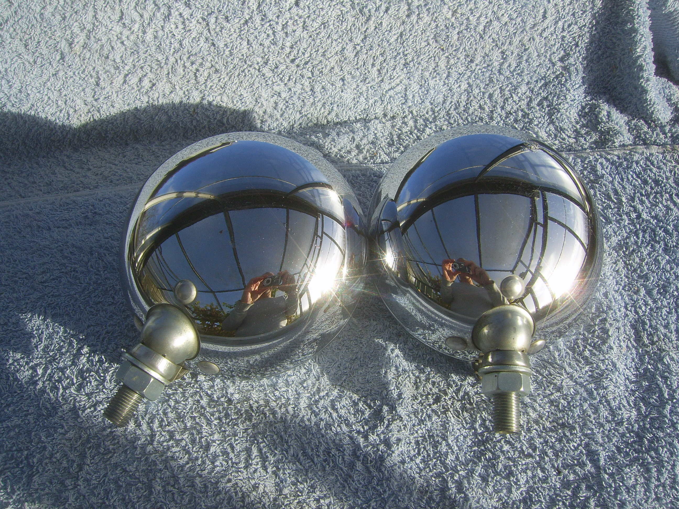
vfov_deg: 37.7
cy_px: 254
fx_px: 745
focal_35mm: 38
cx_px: 340
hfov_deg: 49.0
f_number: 6.4
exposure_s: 1/250
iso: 50
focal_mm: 7.8
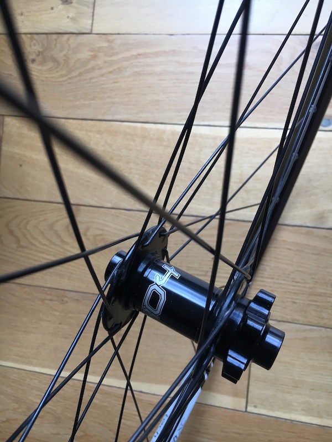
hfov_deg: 48.2
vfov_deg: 61.7
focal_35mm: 29
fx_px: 371
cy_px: 221
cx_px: 166
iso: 25
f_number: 2.2
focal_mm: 4.15
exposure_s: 1/33
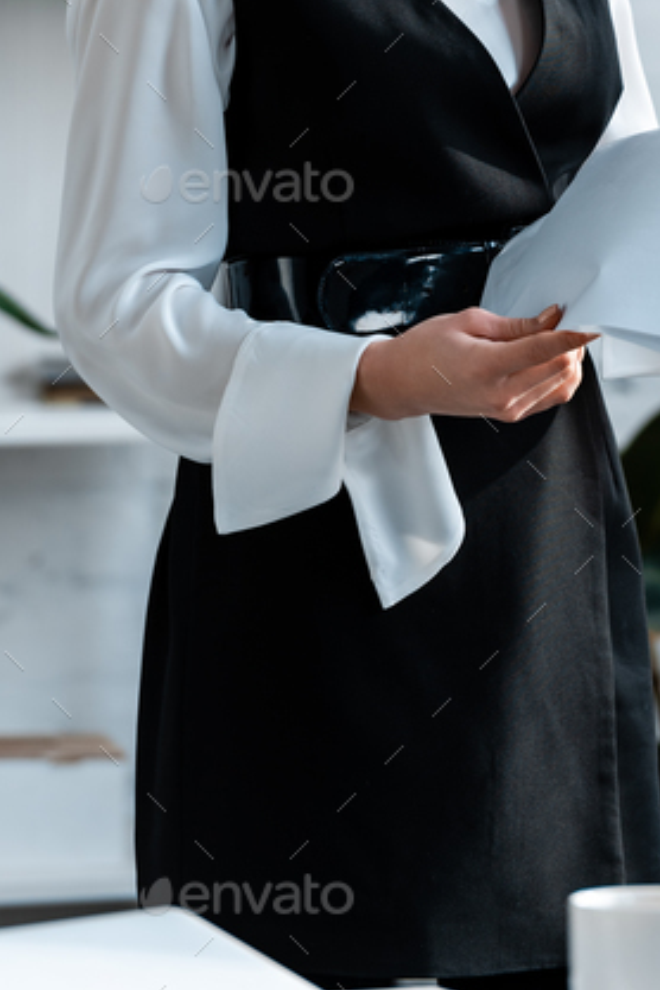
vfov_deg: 4.9
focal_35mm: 424
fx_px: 11659
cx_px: 596
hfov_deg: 3.2
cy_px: 166
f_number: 3.5
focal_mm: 200
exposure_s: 1/250
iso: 64
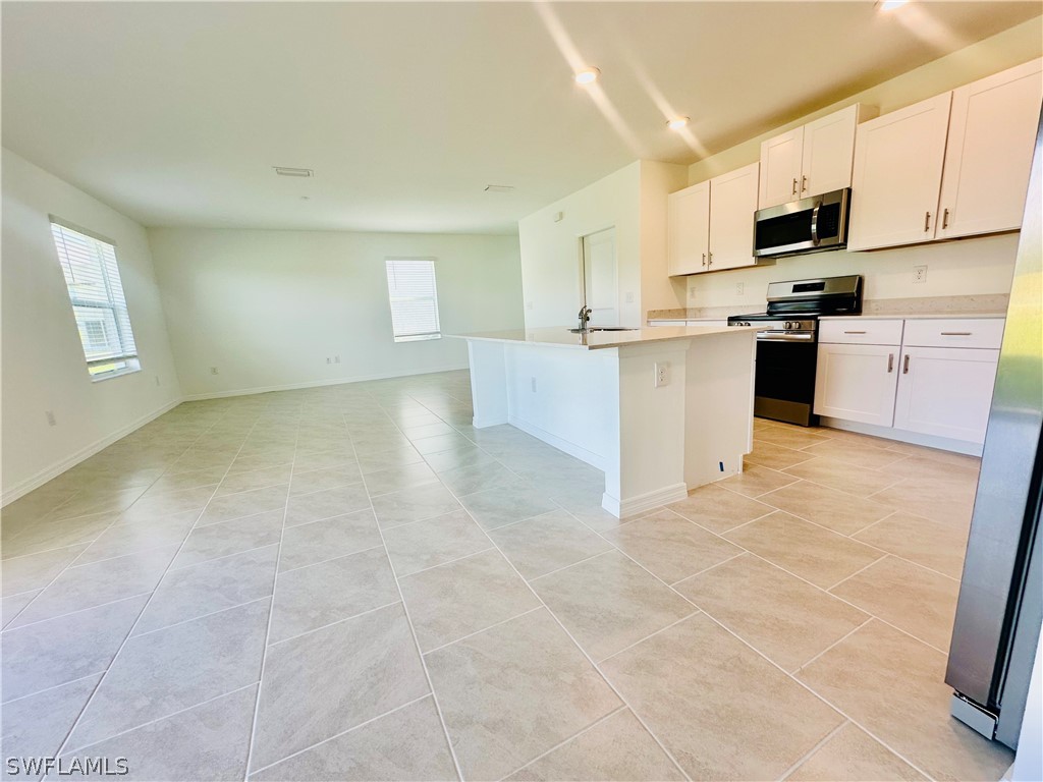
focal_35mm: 14
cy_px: 391
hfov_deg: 102.1
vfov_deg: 85.7
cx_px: 522
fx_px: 422
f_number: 2.2
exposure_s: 1/120
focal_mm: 2.22
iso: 64
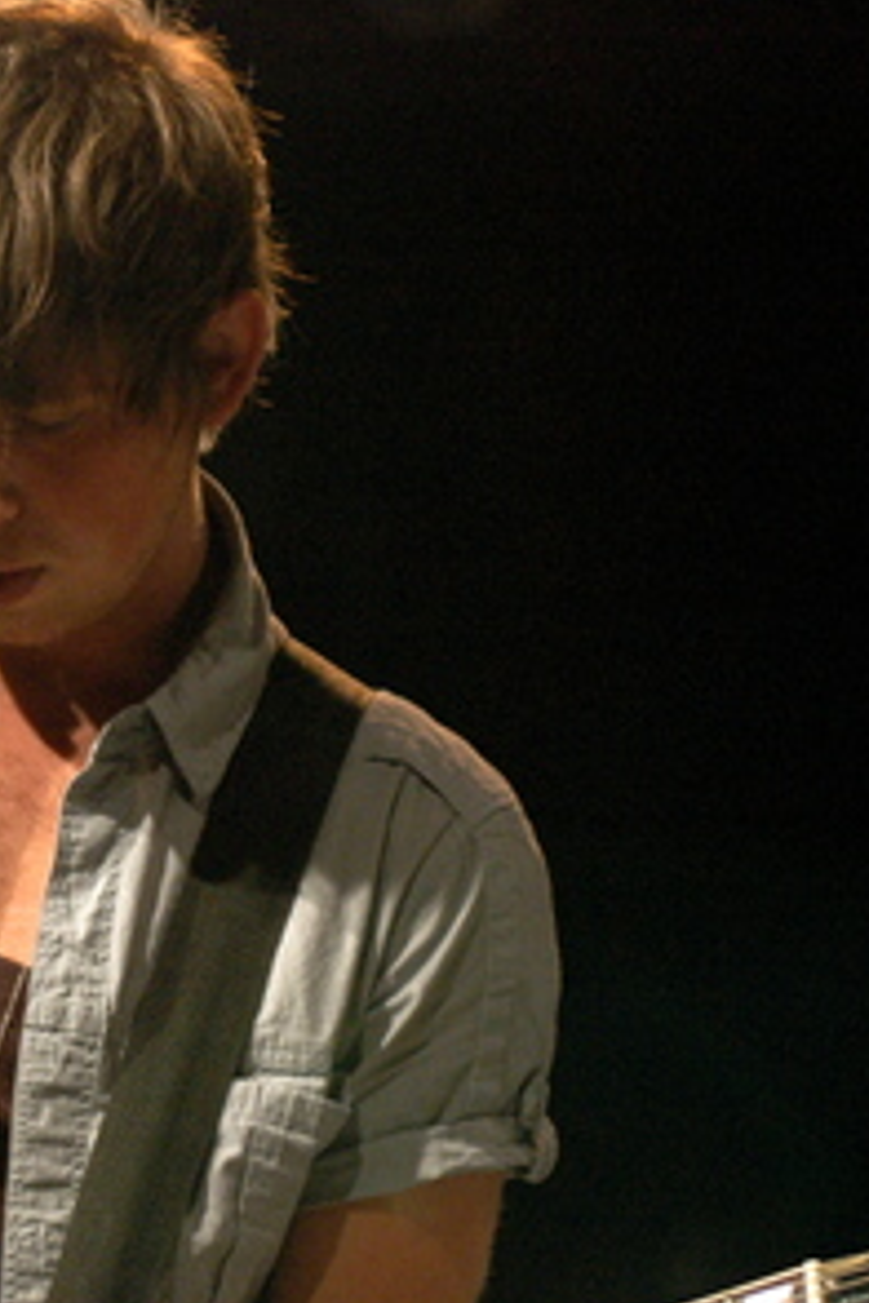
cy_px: 671
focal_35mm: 220
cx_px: 40
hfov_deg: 6.2
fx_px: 7965
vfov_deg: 9.4
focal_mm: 80
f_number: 2.8
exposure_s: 1/400
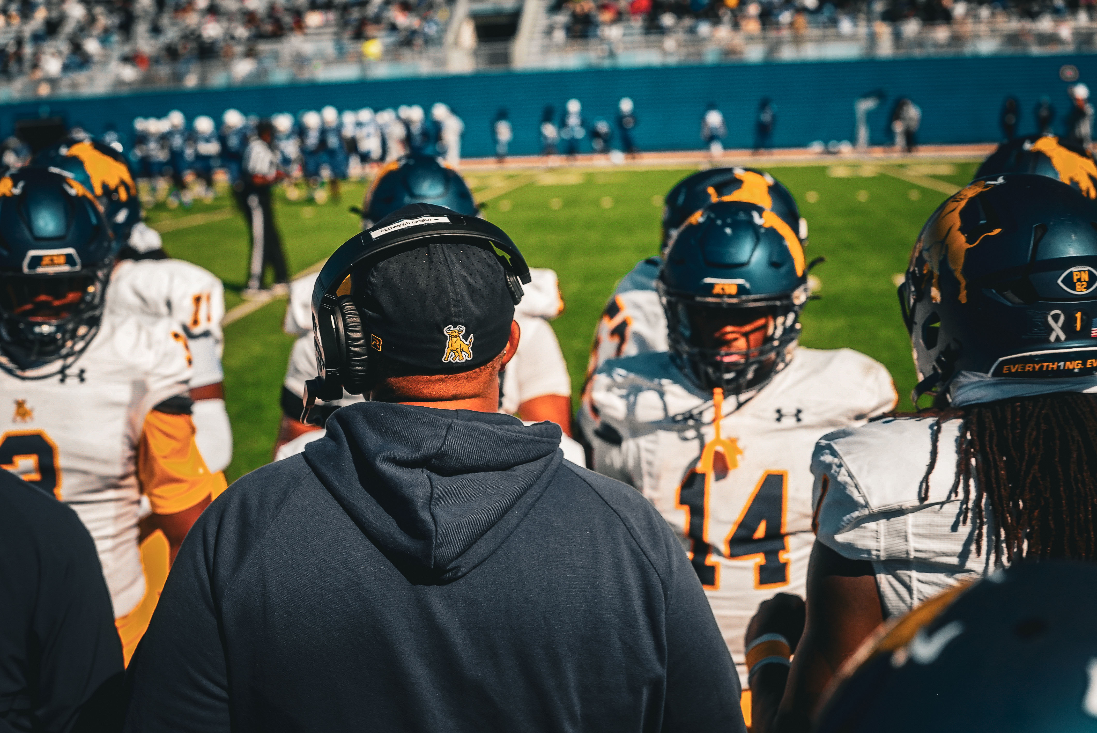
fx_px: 1524
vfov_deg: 27.0
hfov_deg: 39.6
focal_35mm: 50
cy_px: 366
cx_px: 548
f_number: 4
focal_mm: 50
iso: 400
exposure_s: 1/160
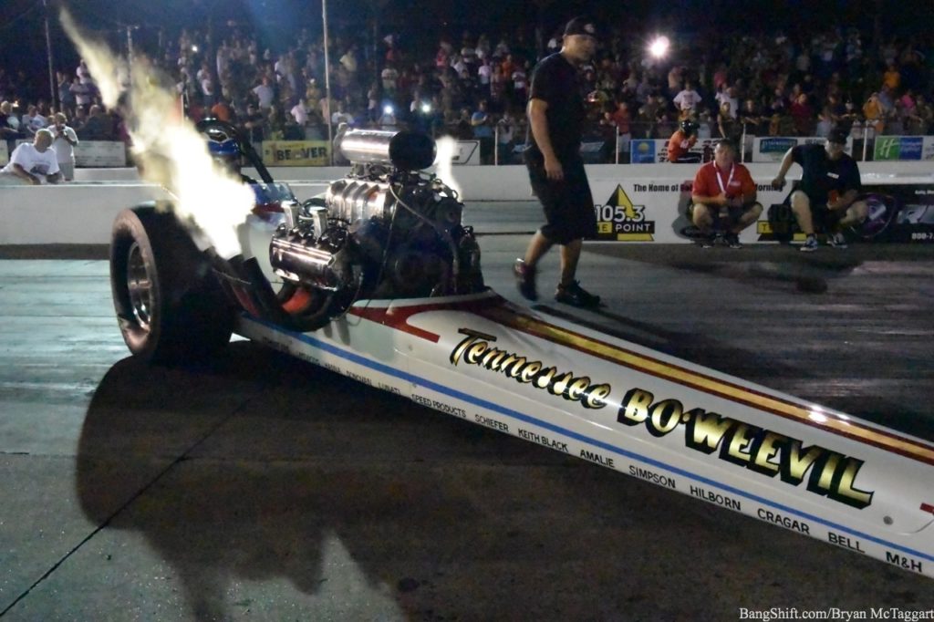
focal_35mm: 35
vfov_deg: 37.8
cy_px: 311
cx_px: 467
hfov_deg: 54.4
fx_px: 908
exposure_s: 1/80
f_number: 5.6
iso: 12800
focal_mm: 13
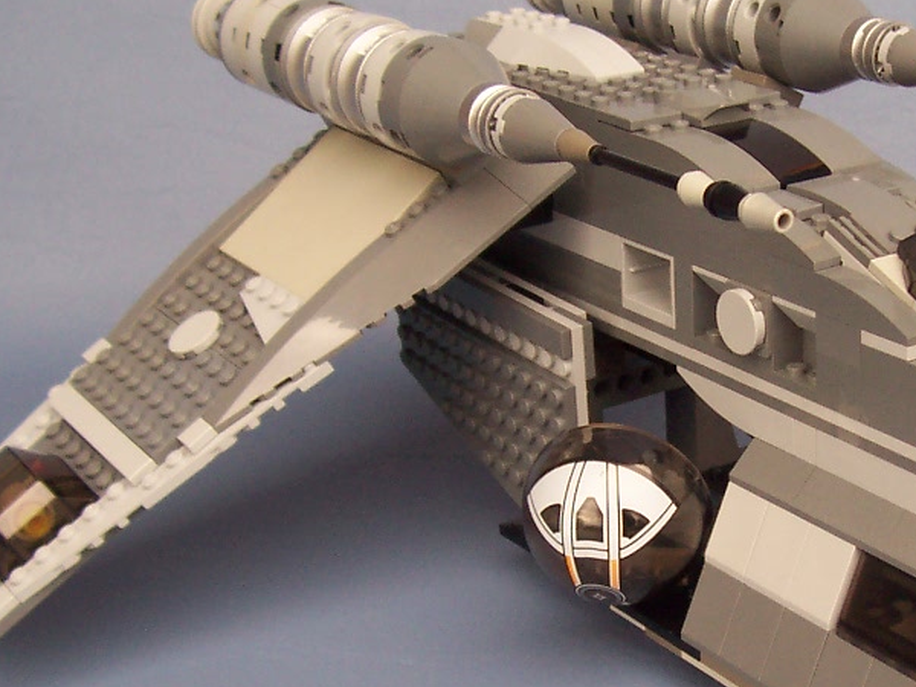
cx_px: 682
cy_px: 478
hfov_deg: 26.0
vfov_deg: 19.8
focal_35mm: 74
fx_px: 1958
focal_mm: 5.6
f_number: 2.8
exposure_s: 1/180
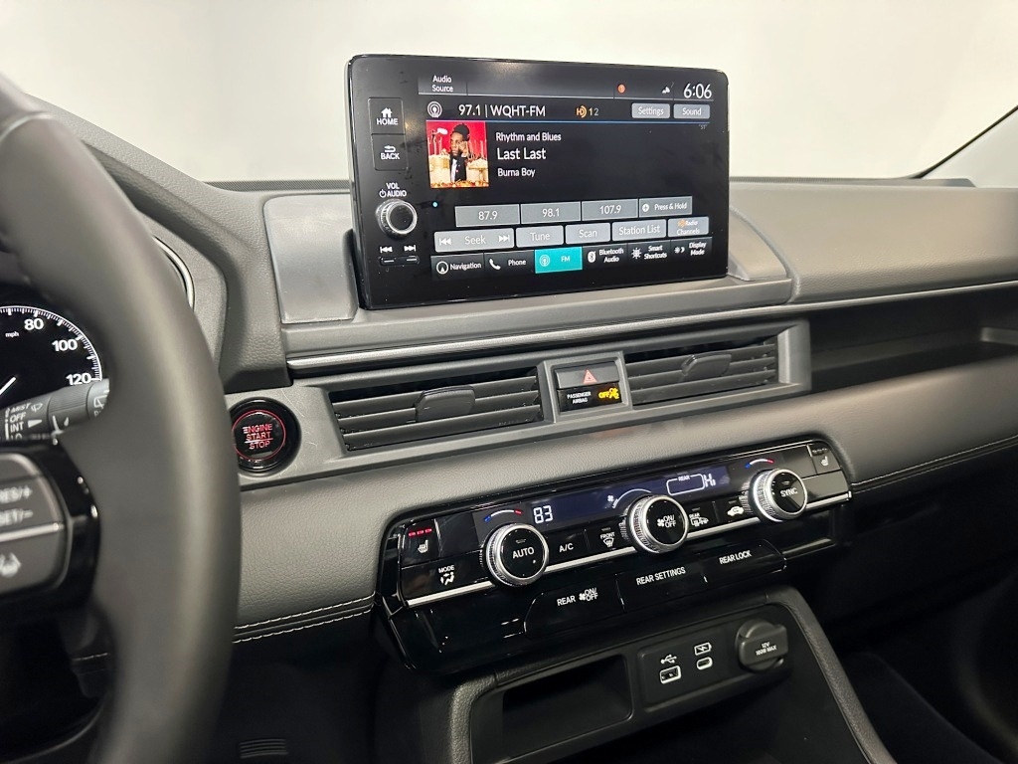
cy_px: 382
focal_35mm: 24
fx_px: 706
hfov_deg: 71.6
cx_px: 509
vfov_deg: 56.8
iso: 800
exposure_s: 1/40
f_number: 1.78
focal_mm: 6.86
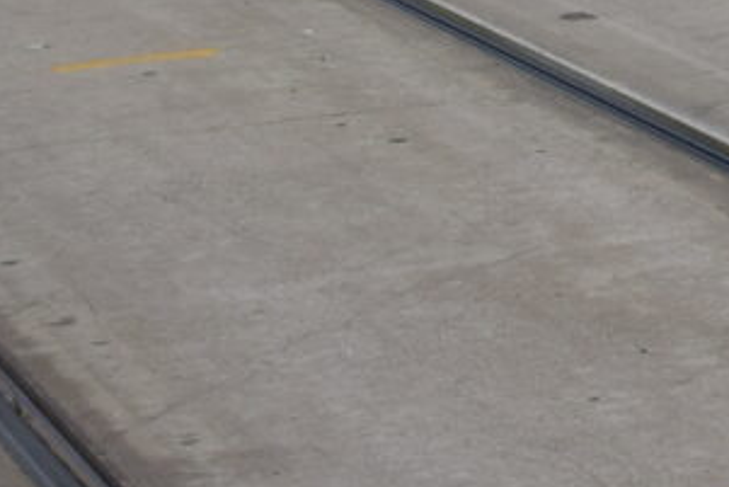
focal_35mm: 204
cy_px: -1012
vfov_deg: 6.2
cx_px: 1562
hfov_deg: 9.3
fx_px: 4133
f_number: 10
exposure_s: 1/400
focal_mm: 20
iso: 200
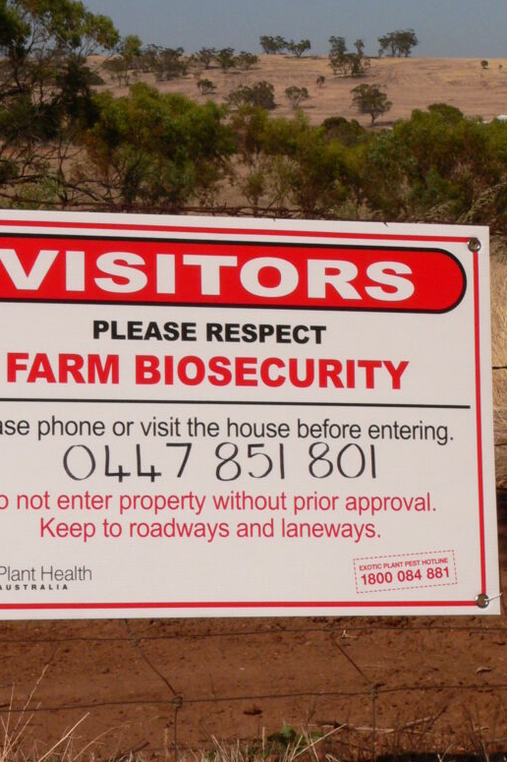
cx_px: 167
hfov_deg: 13.8
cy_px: 419
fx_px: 2093
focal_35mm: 99
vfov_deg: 20.6
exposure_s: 1/1600
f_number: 8
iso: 200
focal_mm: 12
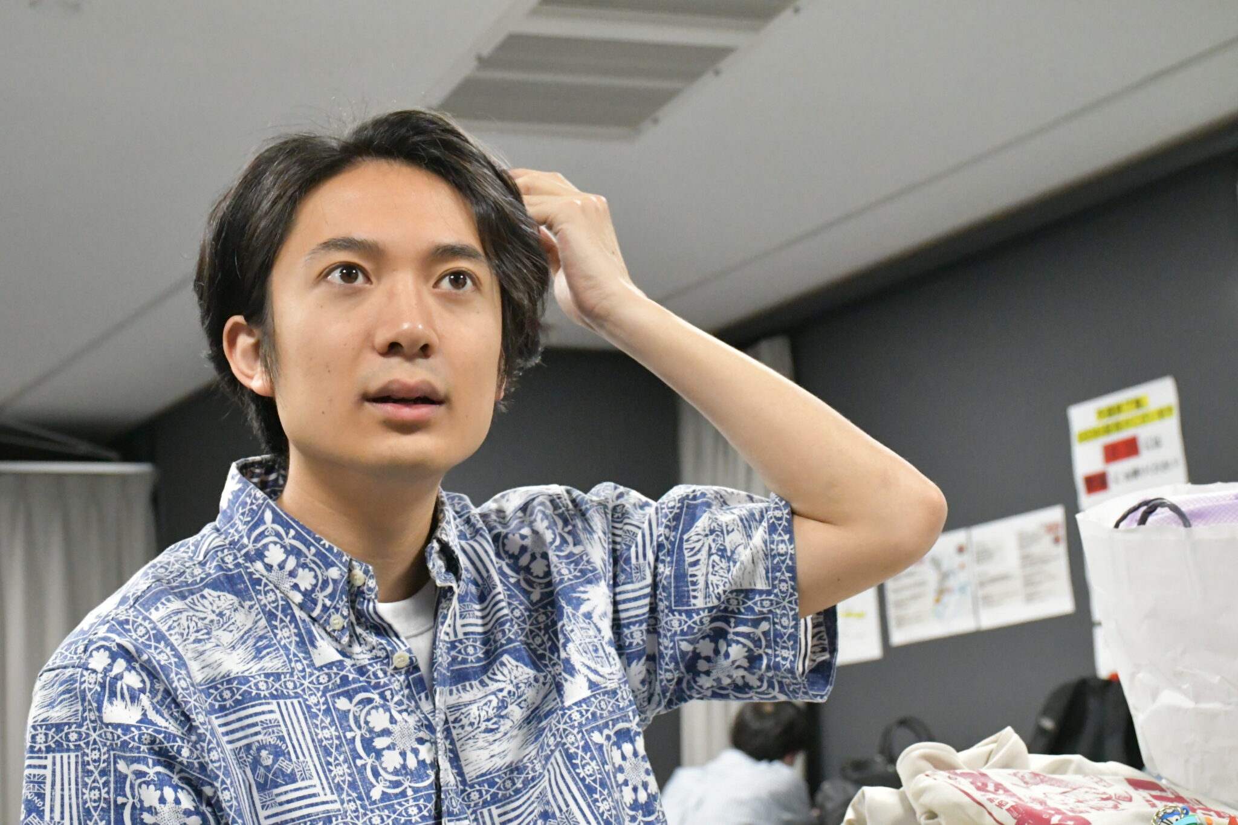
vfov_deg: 20.3
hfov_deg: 30.1
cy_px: 412
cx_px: 619
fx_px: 2304
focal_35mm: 67
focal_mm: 45
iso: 10000
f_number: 8
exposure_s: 1/250
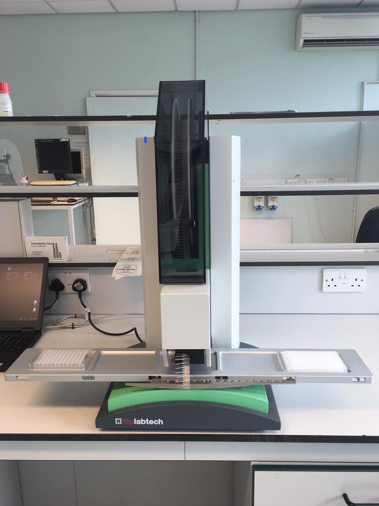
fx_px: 423
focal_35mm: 29
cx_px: 190
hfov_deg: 48.2
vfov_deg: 61.7
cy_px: 253
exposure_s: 1/50
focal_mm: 4.15
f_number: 2.2
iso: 32
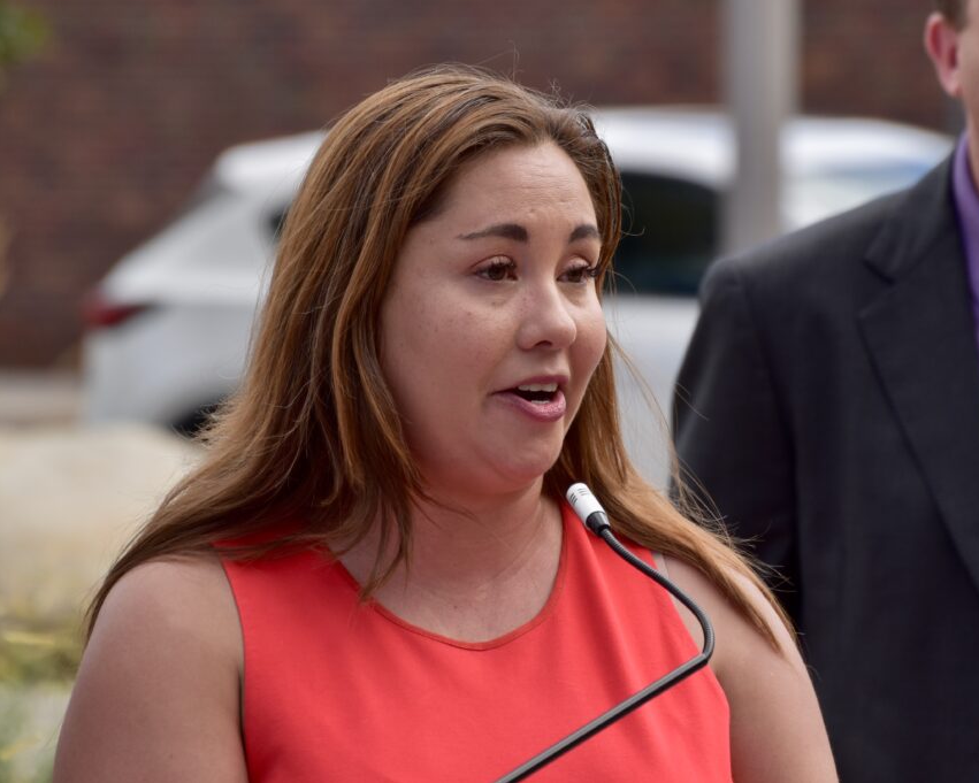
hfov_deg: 7.4
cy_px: 392
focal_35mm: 263
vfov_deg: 5.9
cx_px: 439
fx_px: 7609
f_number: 7.1
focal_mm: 155
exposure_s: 1/500
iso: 200
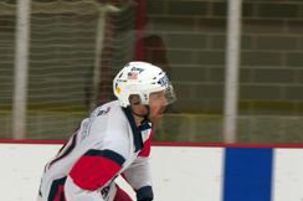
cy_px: 185
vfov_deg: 2.1
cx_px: 115
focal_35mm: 642
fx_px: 5396
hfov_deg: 3.2
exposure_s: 1/250
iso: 640
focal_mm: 190
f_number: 3.5
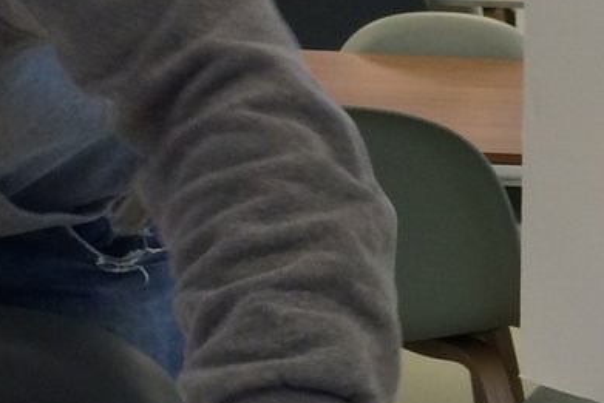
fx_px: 1813
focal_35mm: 108
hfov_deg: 17.0
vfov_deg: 12.6
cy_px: 323
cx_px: 922
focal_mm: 4.15
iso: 100
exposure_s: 1/33
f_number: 2.2
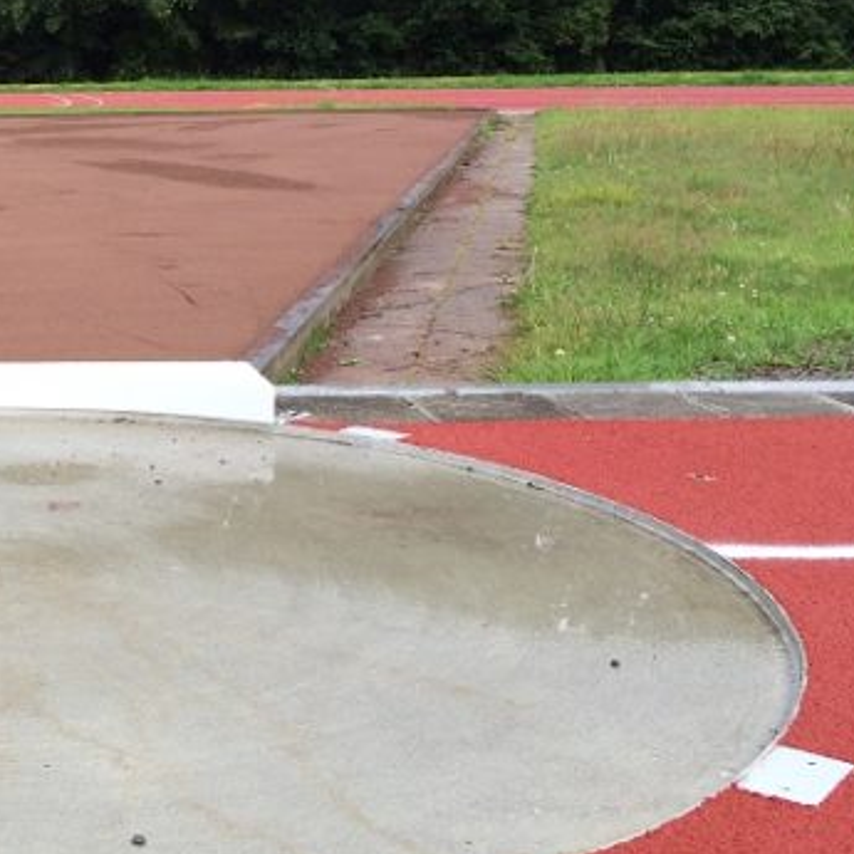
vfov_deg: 29.0
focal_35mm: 59
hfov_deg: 26.9
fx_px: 1647
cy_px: 327
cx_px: -59
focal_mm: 4.12
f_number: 2.2
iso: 32
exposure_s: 1/451
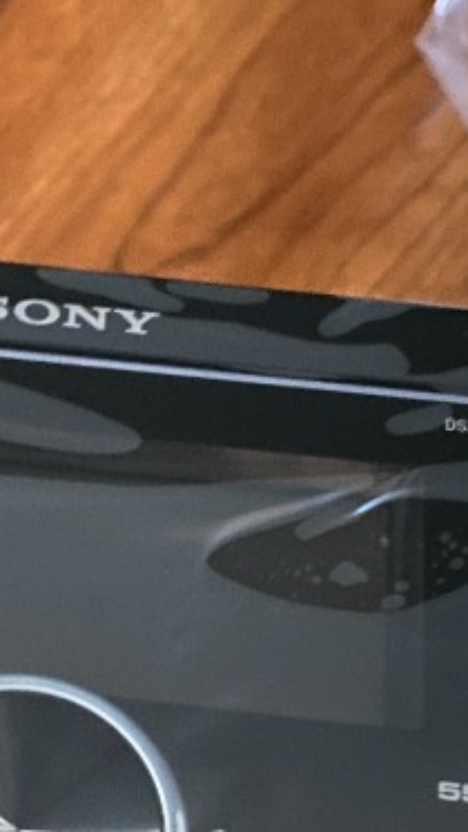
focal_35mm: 82
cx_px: -31
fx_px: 1808
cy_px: 555
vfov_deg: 25.8
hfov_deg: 14.4
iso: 500
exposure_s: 1/13
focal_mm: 4.25
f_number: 1.8
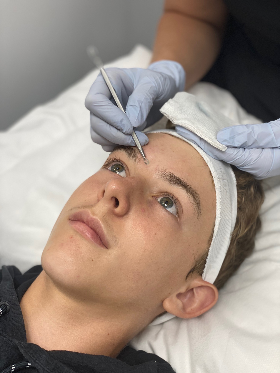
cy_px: 186
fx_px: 561
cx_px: 140
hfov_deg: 28.0
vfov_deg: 36.8
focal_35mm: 52
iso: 100
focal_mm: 6
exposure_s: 1/100
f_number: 2
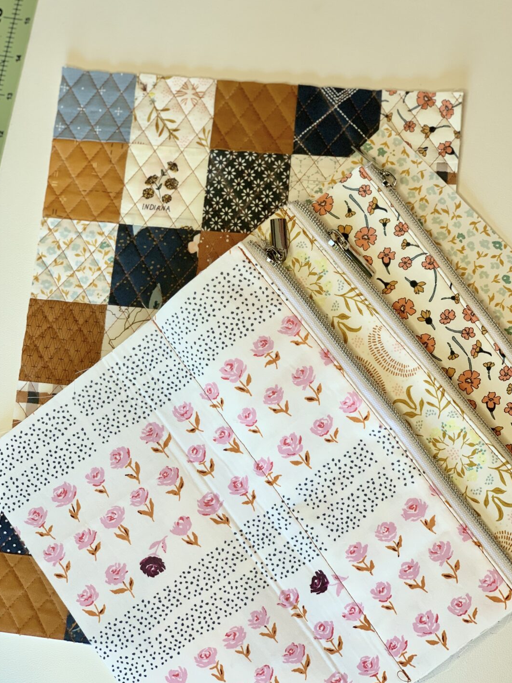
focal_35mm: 53
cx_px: 256
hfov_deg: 27.5
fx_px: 1045
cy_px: 346
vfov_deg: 36.2
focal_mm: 6
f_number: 2.4
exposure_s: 1/120
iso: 80
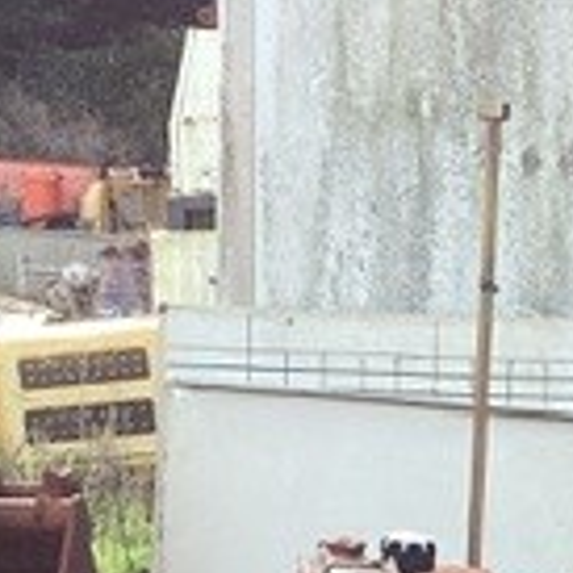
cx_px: 707
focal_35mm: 128
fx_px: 2397
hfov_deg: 13.2
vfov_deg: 13.4
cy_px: 594
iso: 25
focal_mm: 3.3
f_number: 2.4
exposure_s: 1/134
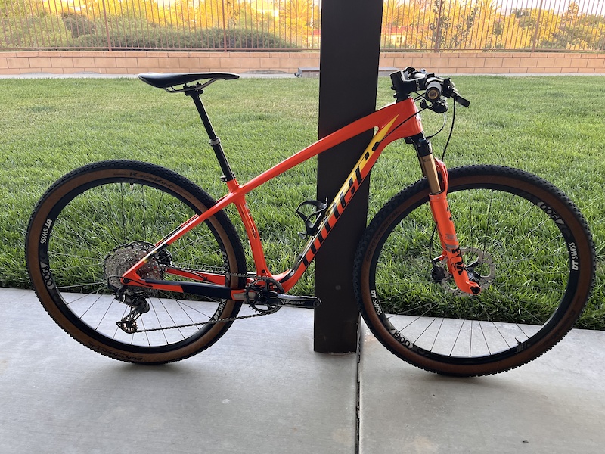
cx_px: 302
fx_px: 454
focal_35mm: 26
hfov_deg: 67.3
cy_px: 227
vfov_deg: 53.1
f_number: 1.6
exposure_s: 1/109
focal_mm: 5.1
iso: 125
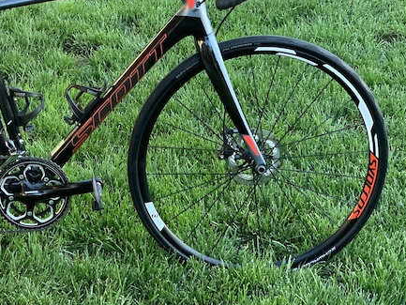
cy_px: 99
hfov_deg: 20.1
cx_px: 59
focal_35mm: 96
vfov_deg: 15.4
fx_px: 1126
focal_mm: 6
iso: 100
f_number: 2.4
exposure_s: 1/122
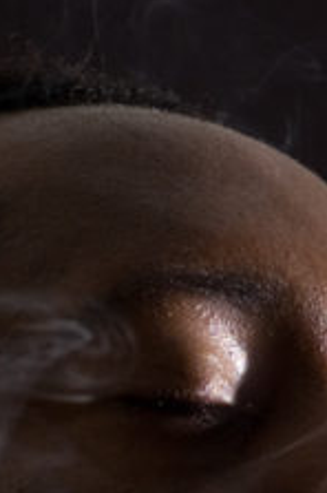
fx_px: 4715
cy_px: 761
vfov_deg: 5.9
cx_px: 127
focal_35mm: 345
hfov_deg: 4.0
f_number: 5.6
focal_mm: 50
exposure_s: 1/45
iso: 200
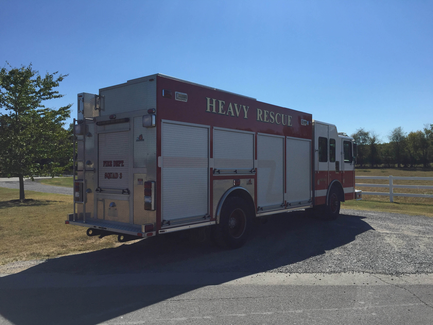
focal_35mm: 29
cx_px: 216
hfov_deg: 61.7
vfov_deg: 48.2
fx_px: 363
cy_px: 162
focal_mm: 4.15
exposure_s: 1/3597
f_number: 2.2
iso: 32
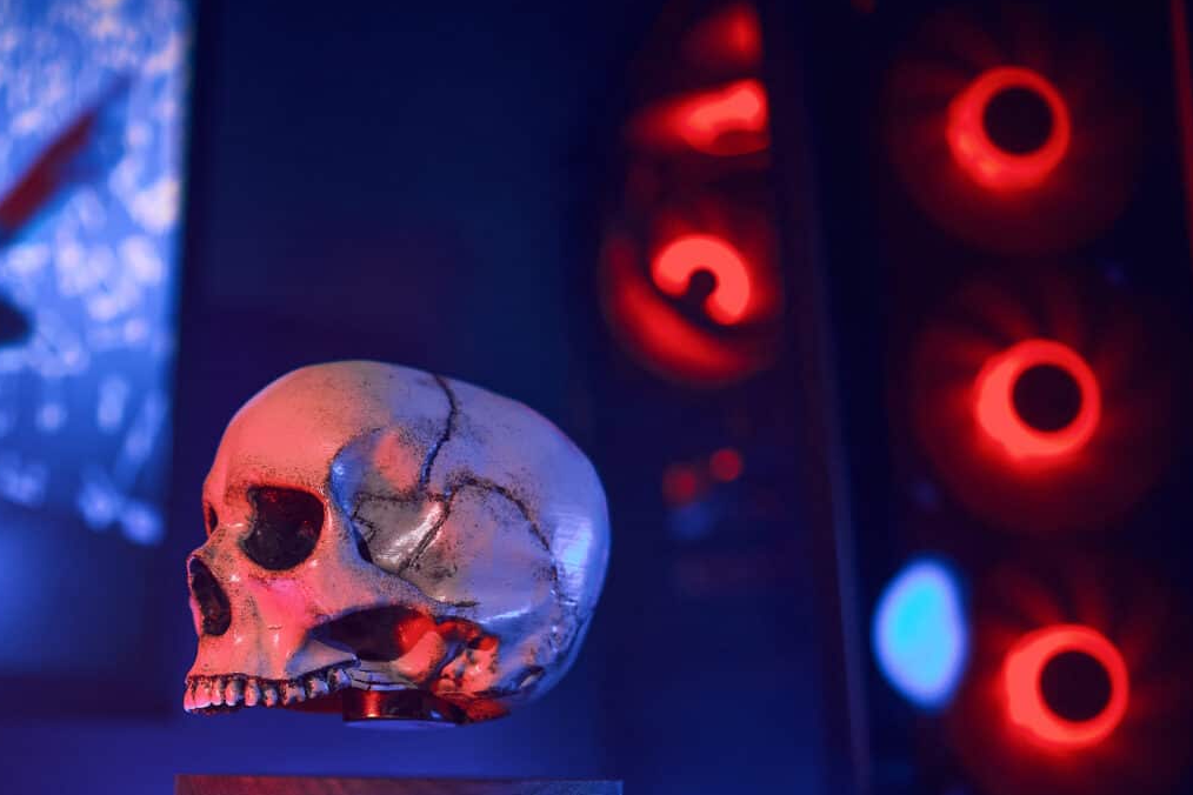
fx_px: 1756
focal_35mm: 53
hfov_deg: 37.1
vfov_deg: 25.2
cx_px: 399
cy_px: 596
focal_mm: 23
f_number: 1.6
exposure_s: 1/200
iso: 400
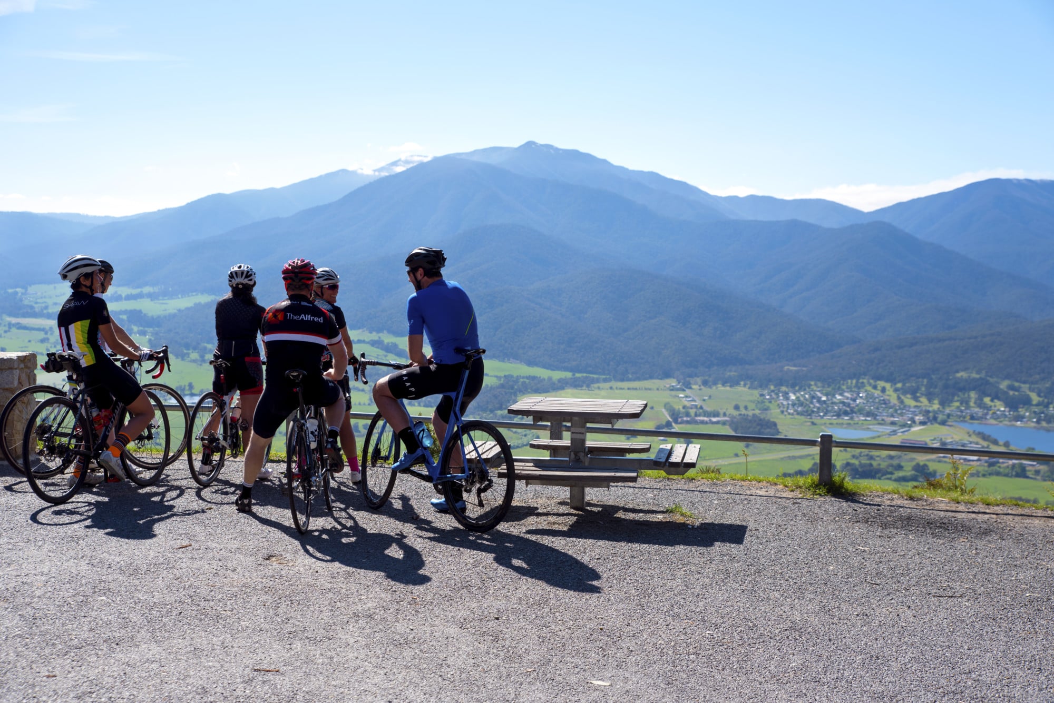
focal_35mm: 48
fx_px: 1406
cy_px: 352
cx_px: 527
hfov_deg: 41.1
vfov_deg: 28.1
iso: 200
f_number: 4.5
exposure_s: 1/800
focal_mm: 48
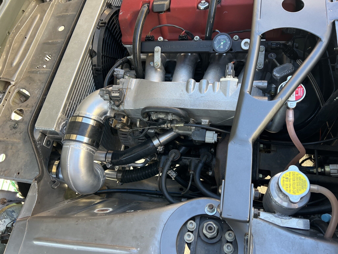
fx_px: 254
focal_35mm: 26
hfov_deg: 67.3
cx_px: 169
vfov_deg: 53.1
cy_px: 127
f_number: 1.5
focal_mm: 5.7
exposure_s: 1/121
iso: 64
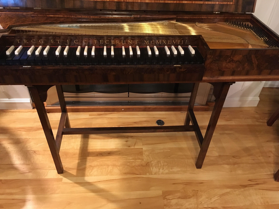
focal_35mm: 29
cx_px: 140
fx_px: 234
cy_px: 104
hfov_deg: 61.7
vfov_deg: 48.2
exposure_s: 1/15
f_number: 2.2
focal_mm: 4.15
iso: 250
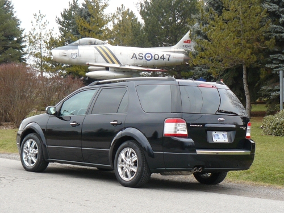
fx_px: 714
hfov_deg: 22.5
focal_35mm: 87
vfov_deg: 17.0
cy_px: 106
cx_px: 142
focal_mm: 9.6
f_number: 2.8
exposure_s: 1/125
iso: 125
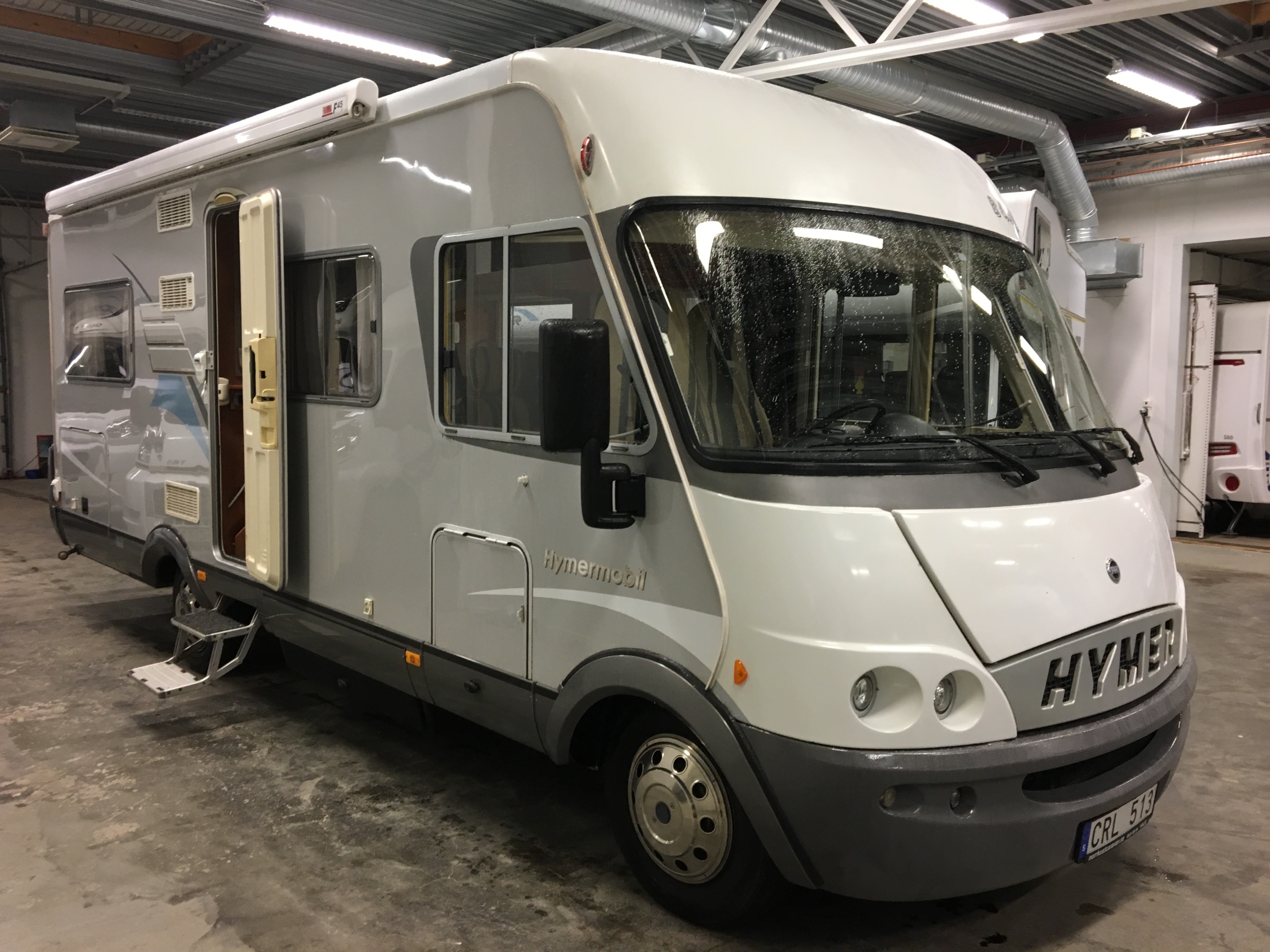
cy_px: 476
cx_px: 635
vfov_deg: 48.2
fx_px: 1064
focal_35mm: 29
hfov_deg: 61.7
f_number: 2.2
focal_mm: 4.15
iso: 125
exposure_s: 1/33
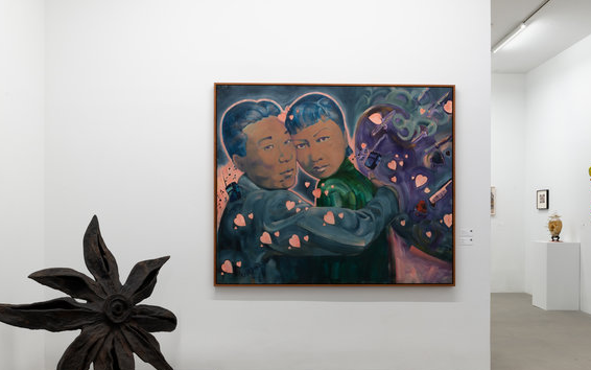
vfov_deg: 36.2
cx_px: 313
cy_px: 217
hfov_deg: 55.3
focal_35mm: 35
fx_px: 564
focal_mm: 27
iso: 100
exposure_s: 1/3
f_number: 11
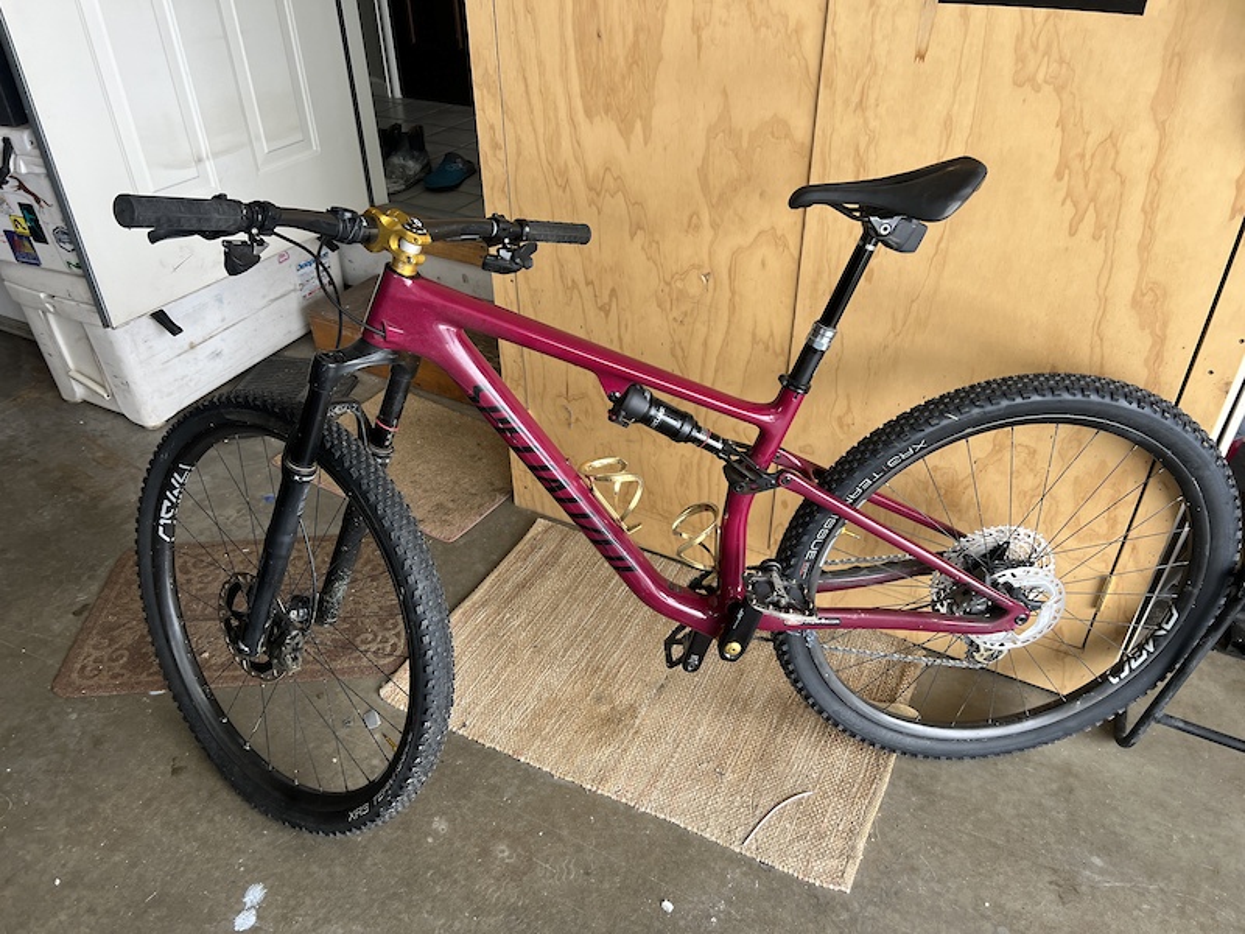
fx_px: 935
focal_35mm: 26
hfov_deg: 67.3
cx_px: 622
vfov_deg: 53.1
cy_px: 467
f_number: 1.5
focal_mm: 5.7
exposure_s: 1/120
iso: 100
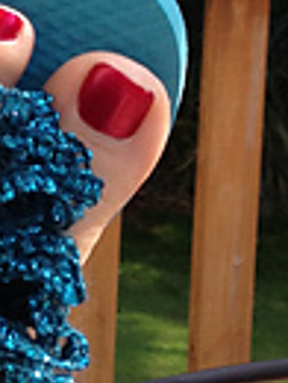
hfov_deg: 8.5
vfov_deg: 12.1
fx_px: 1791
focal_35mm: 162
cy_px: 50
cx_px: -379
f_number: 2.4
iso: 50
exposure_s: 1/407
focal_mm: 4.13
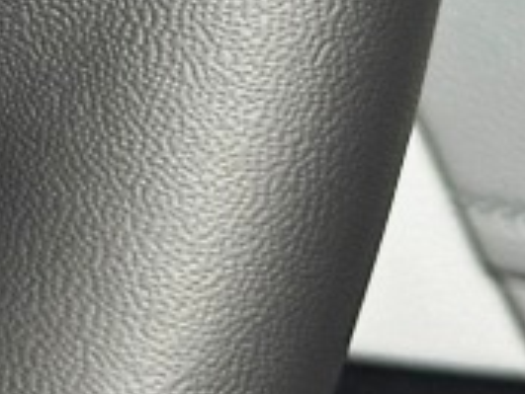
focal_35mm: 277
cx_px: -350
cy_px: -581
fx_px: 4204
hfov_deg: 7.0
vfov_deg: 5.2
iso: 400
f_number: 1.78
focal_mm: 6.86
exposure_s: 1/40
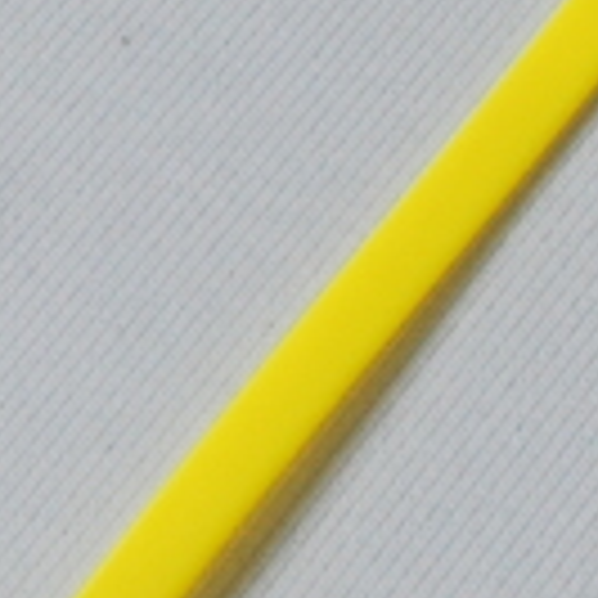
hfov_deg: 4.0
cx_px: -850
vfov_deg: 4.1
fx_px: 8386
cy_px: -119
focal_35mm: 429
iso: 400
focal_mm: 35
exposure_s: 1/10
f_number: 14
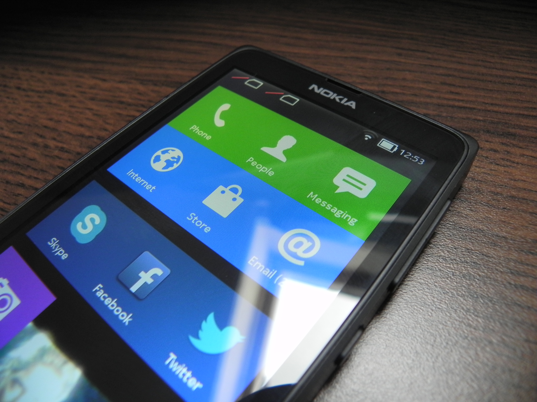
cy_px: 201
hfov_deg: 67.3
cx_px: 268
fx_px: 403
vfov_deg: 53.1
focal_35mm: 26
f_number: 2.8
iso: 160
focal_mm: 4.6
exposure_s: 1/47.5
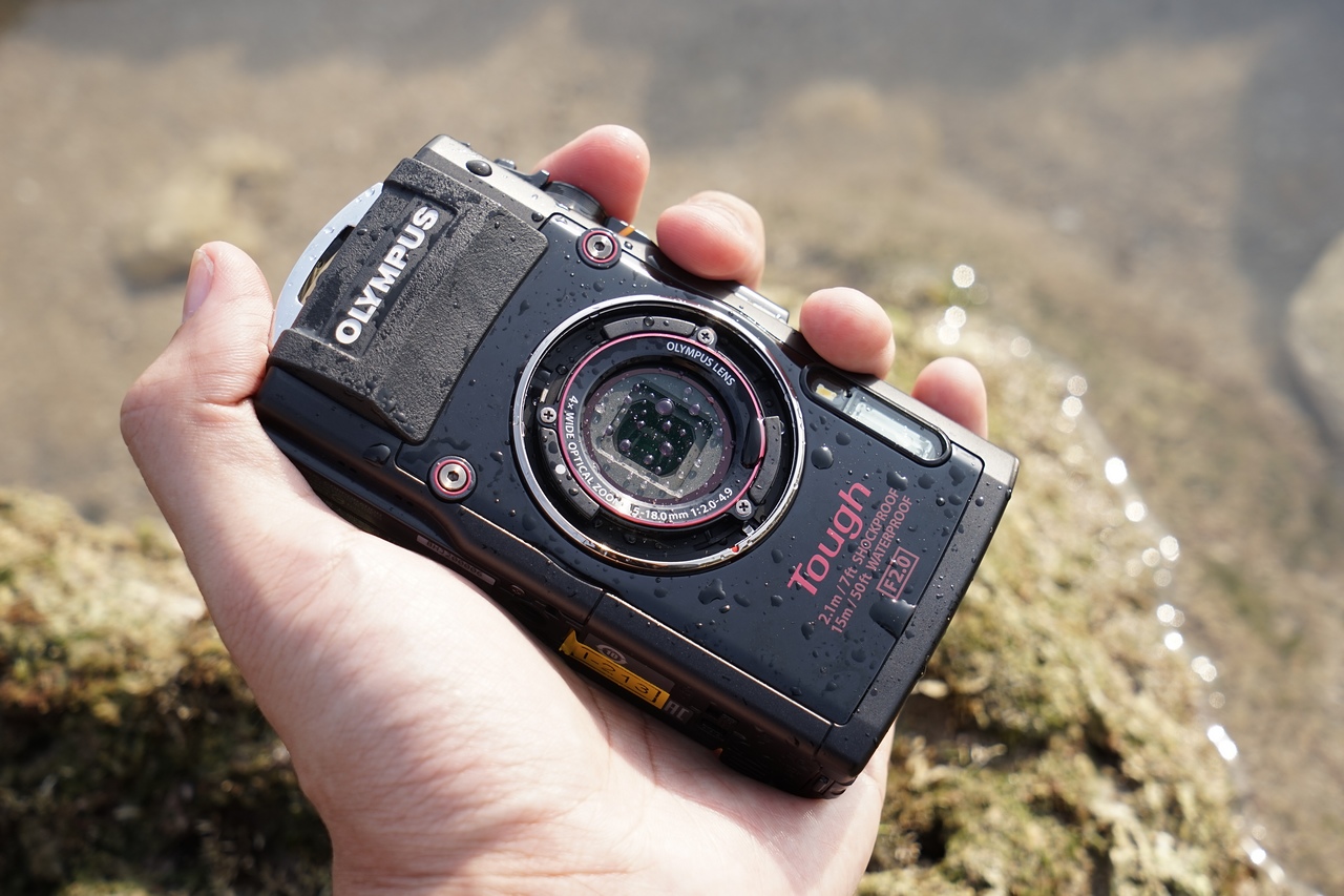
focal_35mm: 70
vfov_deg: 19.5
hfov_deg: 28.8
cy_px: 448
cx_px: 672
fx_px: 2613
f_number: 8
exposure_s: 1/100
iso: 100
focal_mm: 70
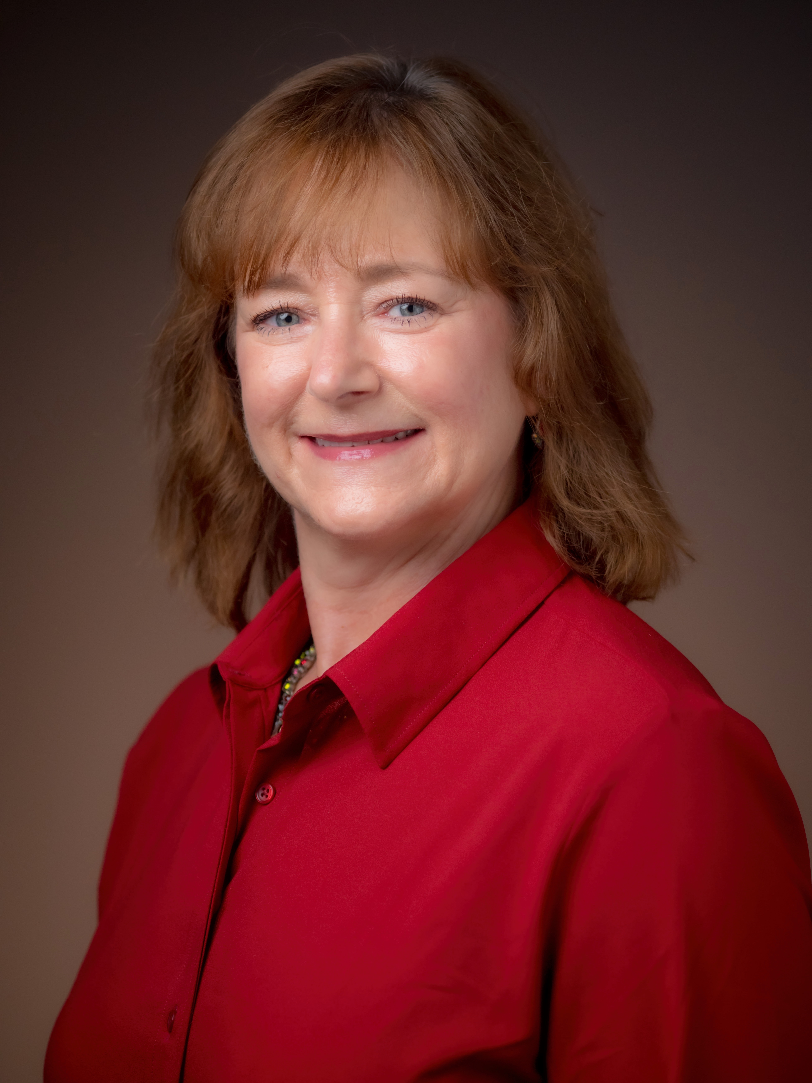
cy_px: 542
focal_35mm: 150
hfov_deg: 9.9
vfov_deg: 13.2
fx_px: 4691
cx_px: 406
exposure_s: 1/200
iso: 500
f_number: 2
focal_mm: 75
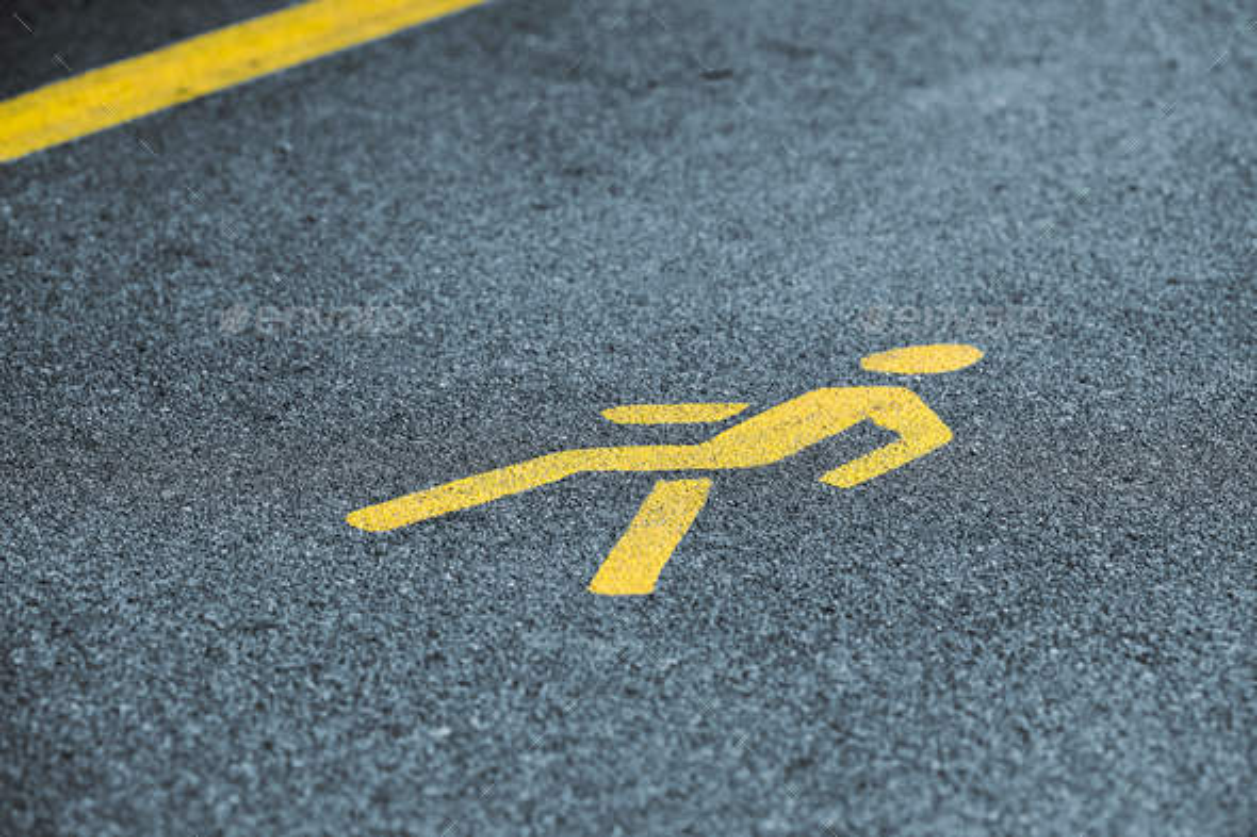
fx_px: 4712
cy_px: 418
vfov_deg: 10.2
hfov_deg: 15.2
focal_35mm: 135
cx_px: 628
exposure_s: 1/160
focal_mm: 135
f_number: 4.5
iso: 160
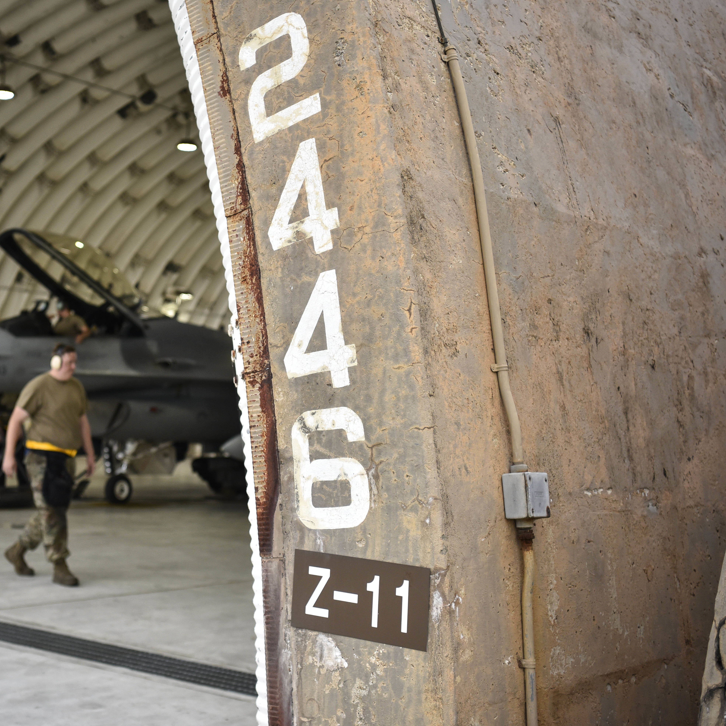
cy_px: 364
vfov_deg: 27.7
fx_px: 1471
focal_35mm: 62
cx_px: 215
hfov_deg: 27.5
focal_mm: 48
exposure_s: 1/1600
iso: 800
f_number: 2.8
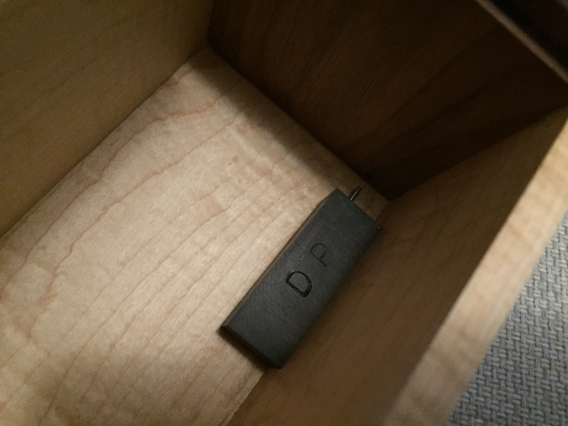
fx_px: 476
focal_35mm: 29
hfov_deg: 61.7
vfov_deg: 48.2
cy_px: 213
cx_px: 284
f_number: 2.2
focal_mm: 4.15
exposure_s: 1/15
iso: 500
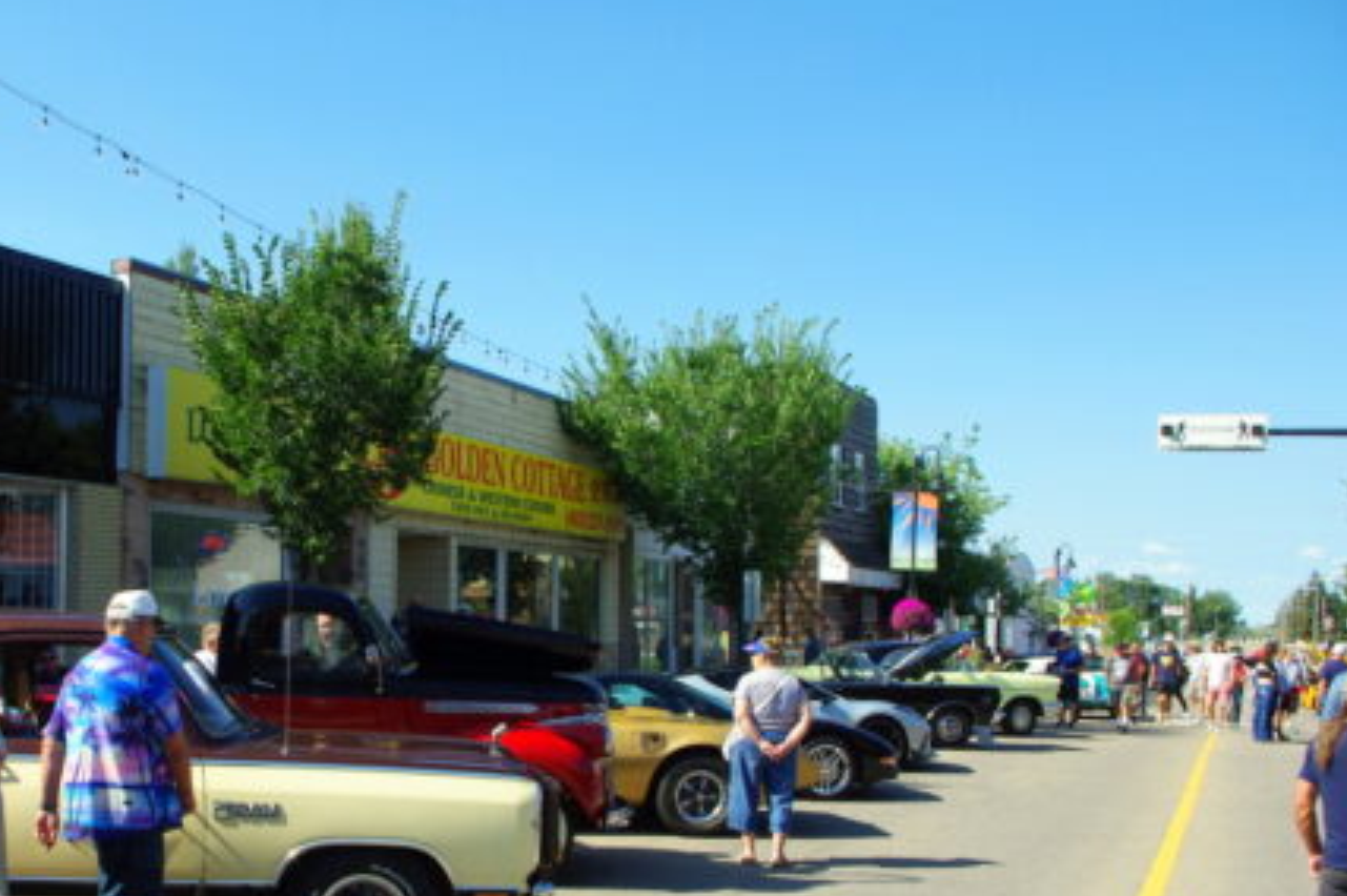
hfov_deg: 47.2
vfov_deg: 33.2
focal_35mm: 40
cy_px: 562
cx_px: 388
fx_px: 1495
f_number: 8
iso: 100
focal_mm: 18
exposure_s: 1/160
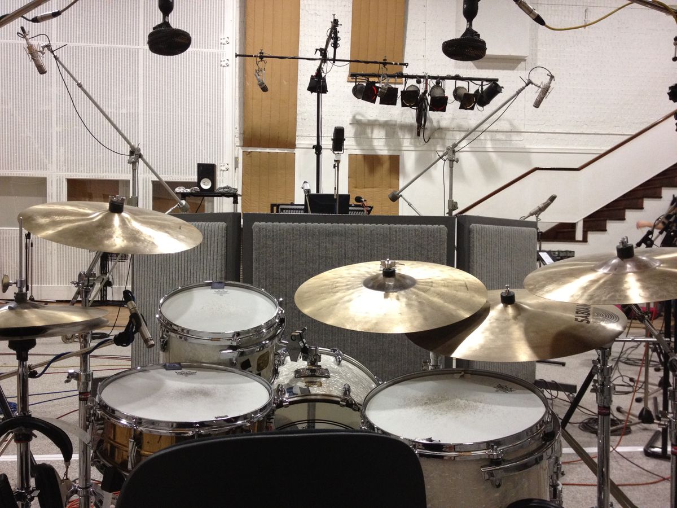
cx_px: 338
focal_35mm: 35
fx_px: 685
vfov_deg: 40.7
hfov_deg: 52.6
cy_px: 254
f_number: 2.4
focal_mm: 4.28
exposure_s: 1/20
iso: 200
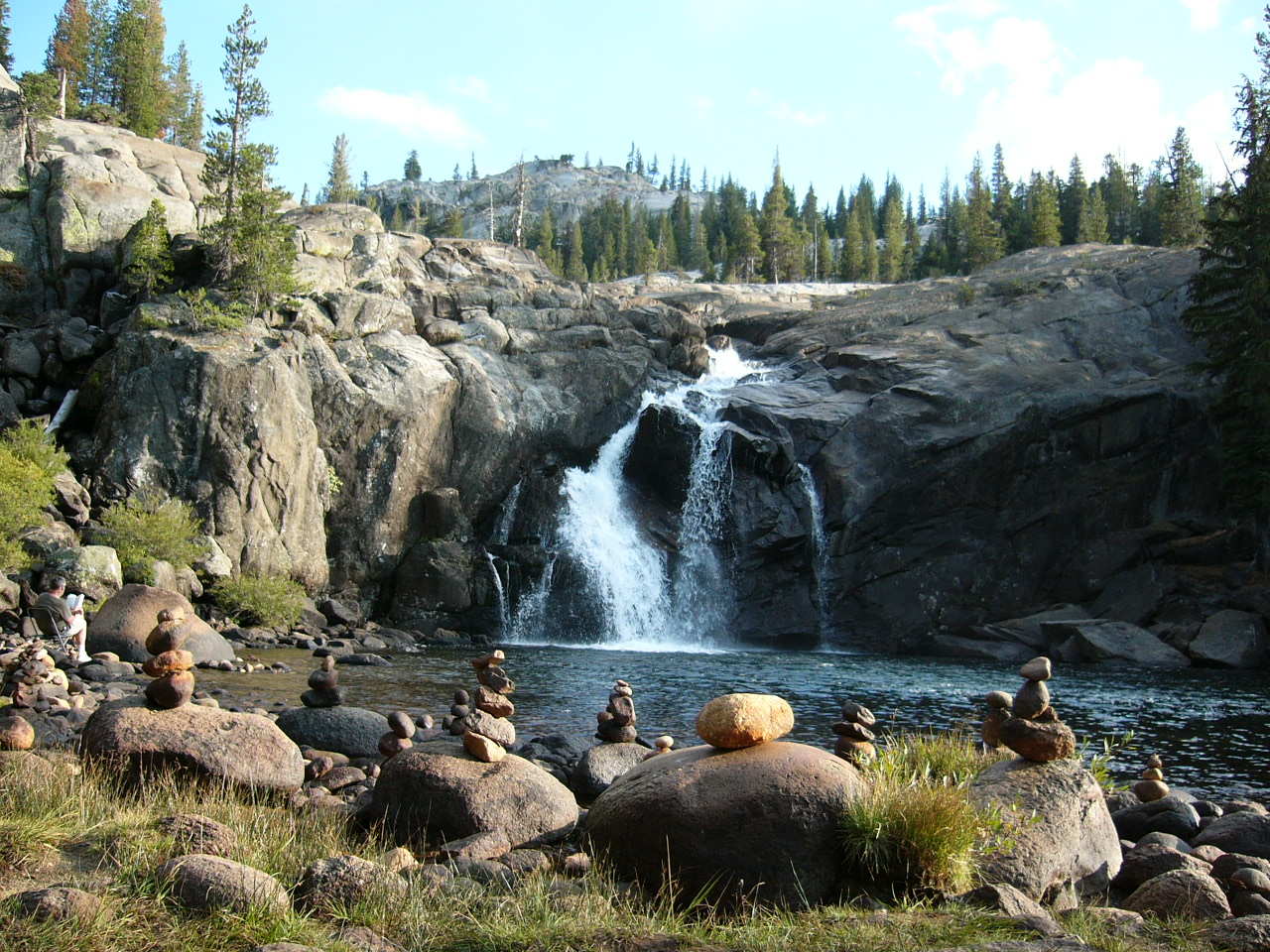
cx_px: 635
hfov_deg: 52.6
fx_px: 1284
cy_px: 476
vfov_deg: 40.7
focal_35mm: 35
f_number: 2.8
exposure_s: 1/200
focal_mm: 5.8
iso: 50
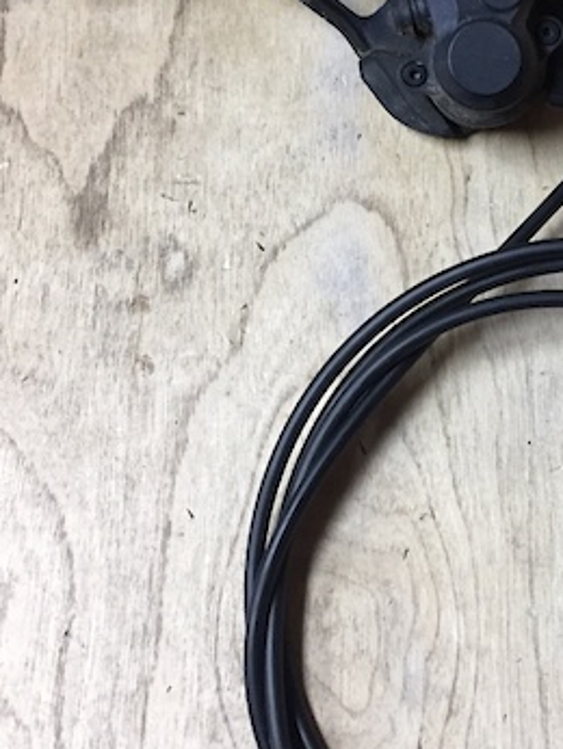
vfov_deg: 28.8
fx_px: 1451
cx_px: 567
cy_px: 264
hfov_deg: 21.2
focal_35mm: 67
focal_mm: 4.15
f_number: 2.2
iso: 50
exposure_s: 1/30
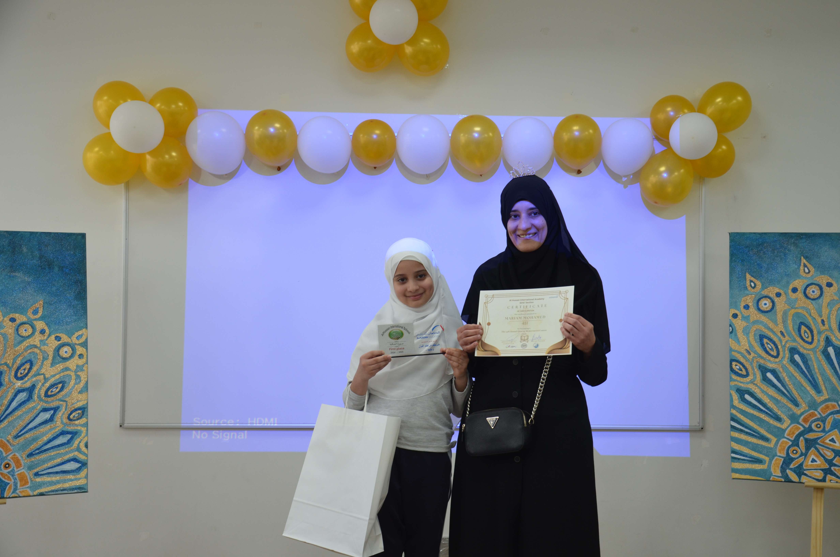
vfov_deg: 28.0
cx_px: 420
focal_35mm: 48
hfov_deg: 41.2
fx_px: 1118
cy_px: 278
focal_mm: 32
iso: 400
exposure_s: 1/60
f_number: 4.2
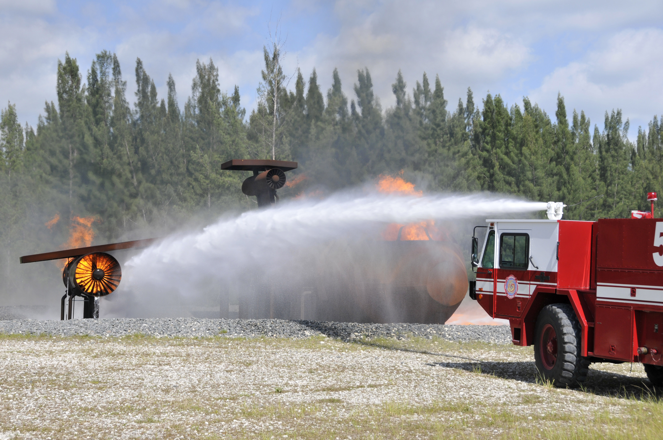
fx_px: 1269
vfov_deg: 19.7
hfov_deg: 29.3
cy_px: 220
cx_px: 332
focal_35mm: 69
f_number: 10
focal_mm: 46
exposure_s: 1/400
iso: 200
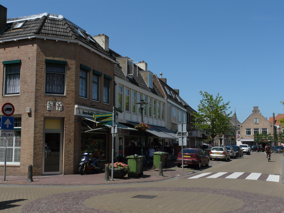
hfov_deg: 46.8
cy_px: 106
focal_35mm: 40
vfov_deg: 36.0
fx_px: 328
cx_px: 142
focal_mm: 6.5
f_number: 6.3
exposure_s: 1/400
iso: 100
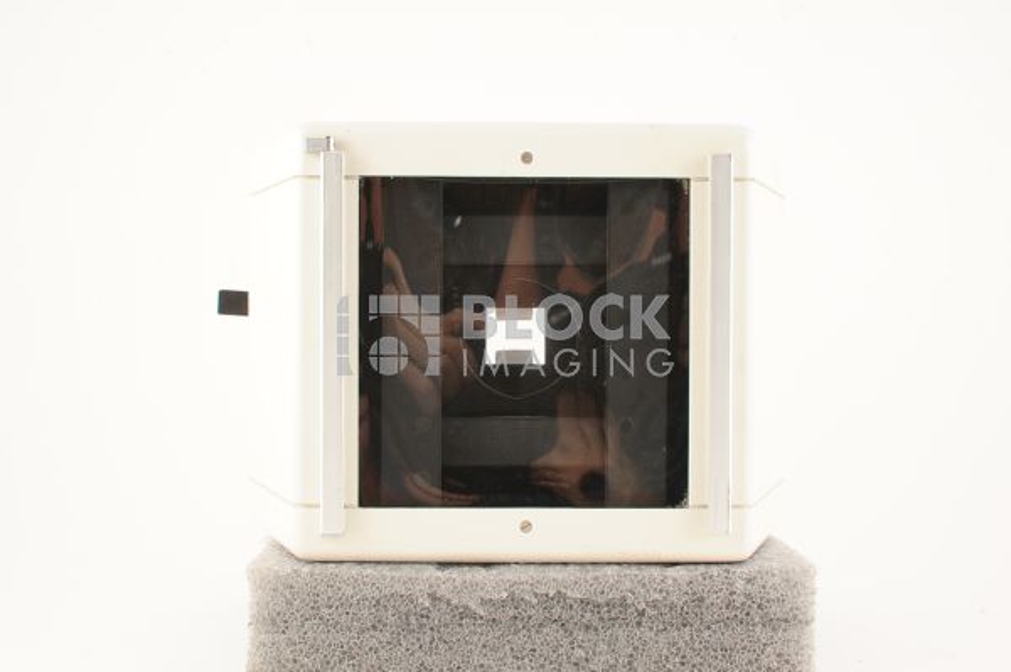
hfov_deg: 39.6
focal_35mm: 50
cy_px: 336
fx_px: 1403
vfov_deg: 26.9
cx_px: 506
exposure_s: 1/125
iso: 1600
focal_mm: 50
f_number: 10
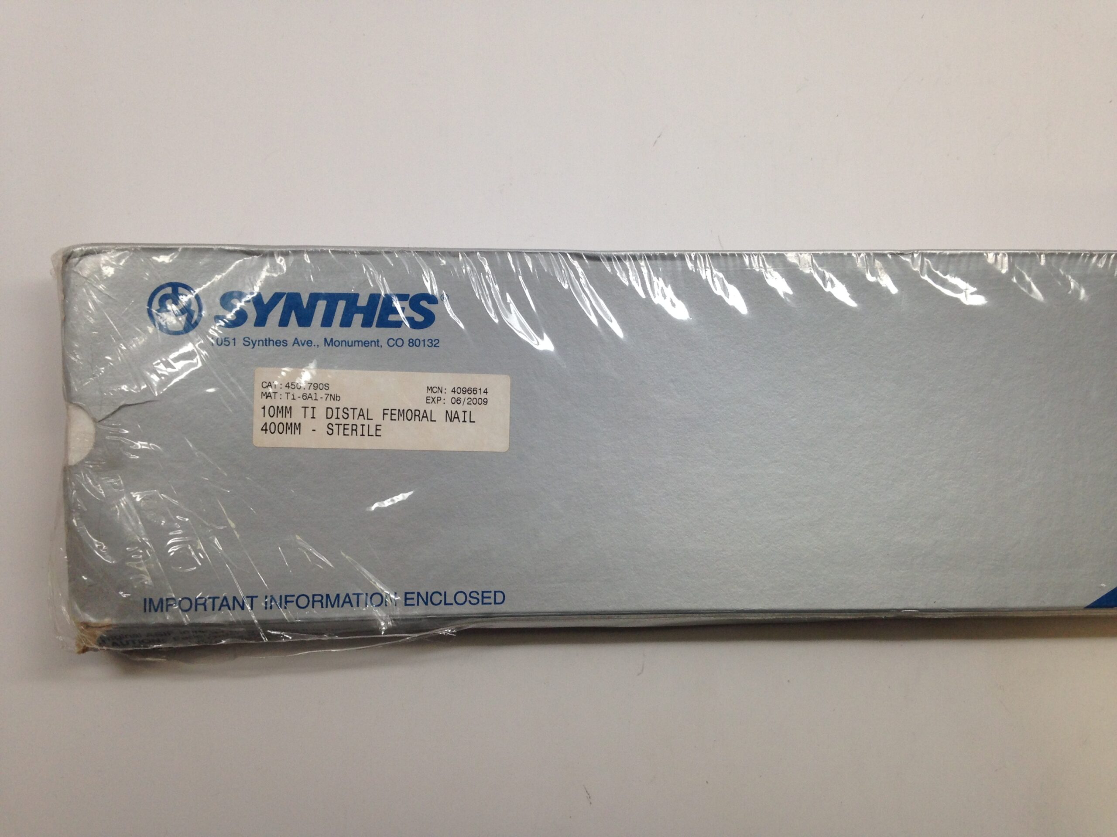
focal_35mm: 33
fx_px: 1065
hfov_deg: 55.4
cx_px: 558
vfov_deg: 42.9
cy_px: 418
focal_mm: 4.12
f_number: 2.4
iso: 64
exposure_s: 1/60
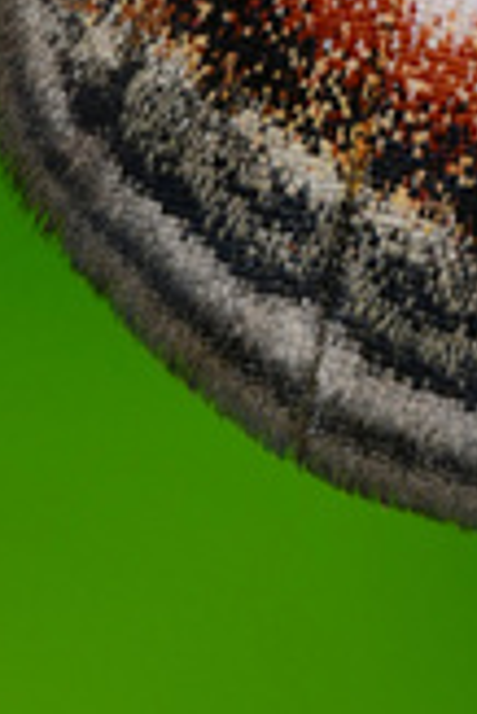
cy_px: -867
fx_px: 13803
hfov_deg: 2.0
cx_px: 910
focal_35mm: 696
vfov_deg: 2.9
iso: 160
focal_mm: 105
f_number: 16
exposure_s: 1/6
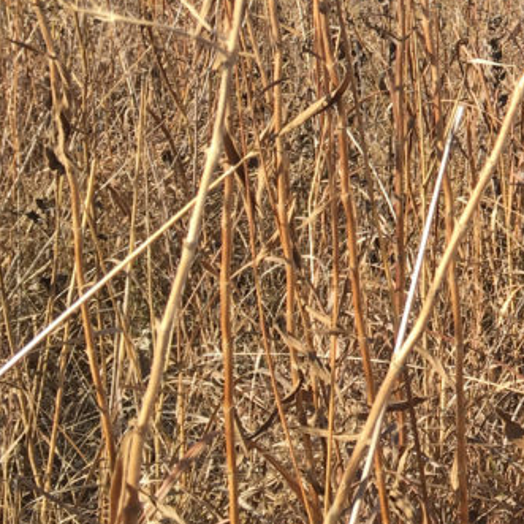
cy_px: -46
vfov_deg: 18.0
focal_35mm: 93
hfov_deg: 16.6
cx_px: 834
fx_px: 1593
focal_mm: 4.15
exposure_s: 1/884
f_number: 2.2
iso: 25
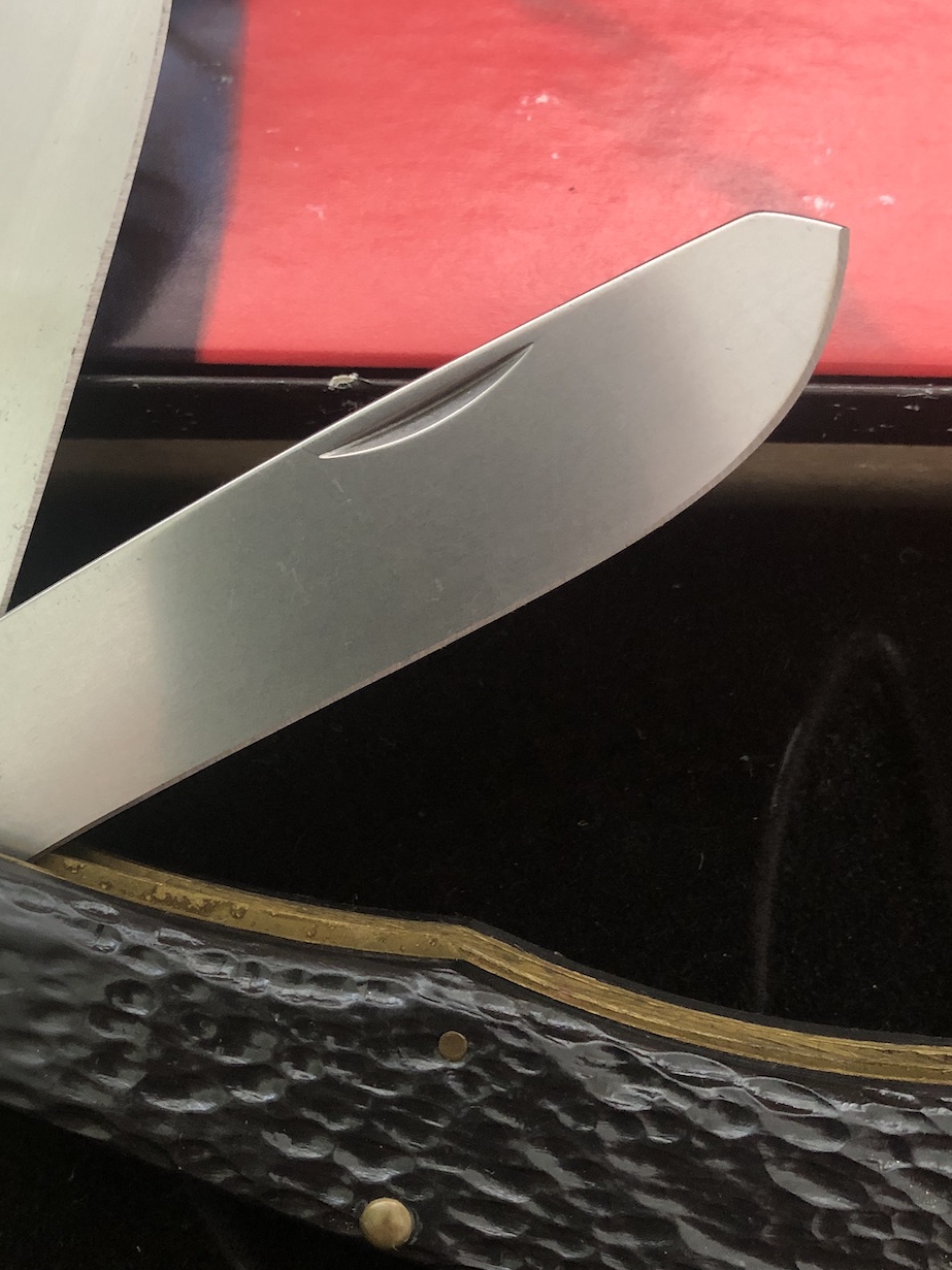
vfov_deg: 43.6
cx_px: 448
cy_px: 498
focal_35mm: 43
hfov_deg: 33.6
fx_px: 1577
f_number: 1.8
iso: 64
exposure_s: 1/15
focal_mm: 3.99
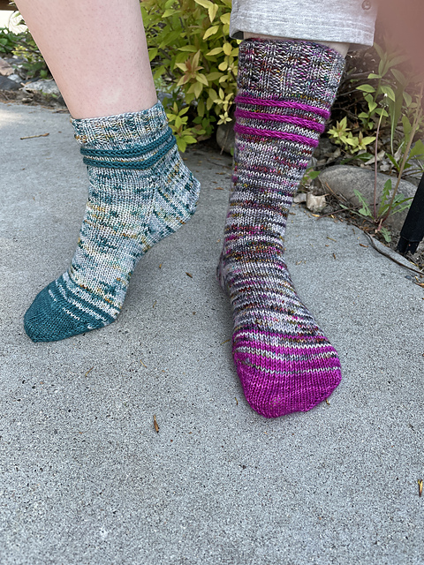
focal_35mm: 26
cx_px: 212
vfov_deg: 67.3
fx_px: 425
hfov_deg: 53.1
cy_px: 282
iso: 32
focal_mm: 4.2
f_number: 1.6
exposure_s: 1/940
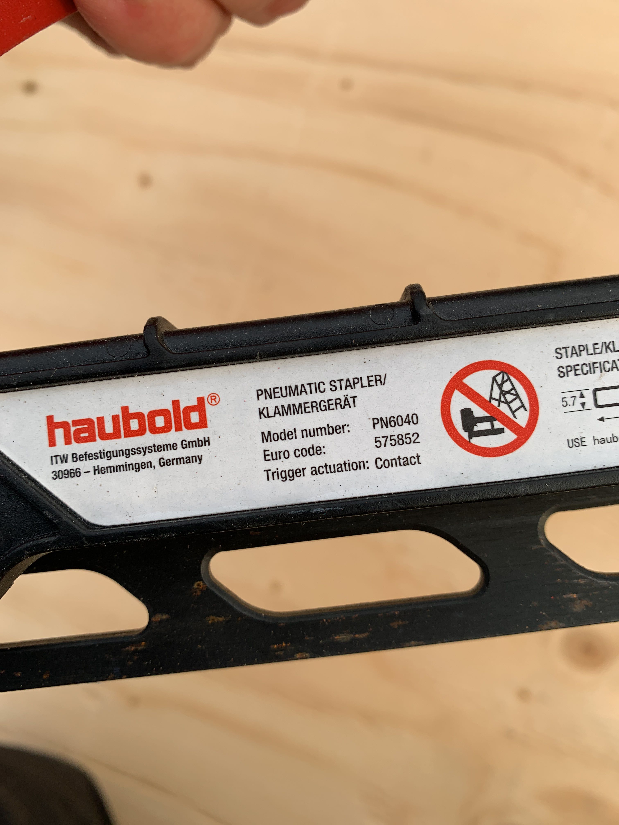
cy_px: 412
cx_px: 310
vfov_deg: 67.3
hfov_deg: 53.1
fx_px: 620
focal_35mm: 26
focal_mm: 4.25
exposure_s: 1/272
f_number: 1.8
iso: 25
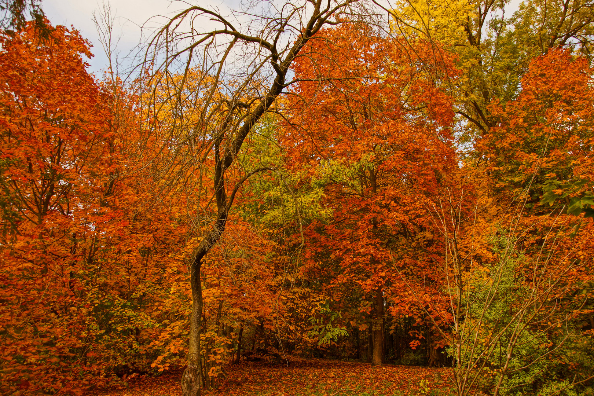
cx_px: 297
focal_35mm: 39
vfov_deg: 34.2
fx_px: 643
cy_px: 198
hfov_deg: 49.6
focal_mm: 26
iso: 100
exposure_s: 1/80
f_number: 9
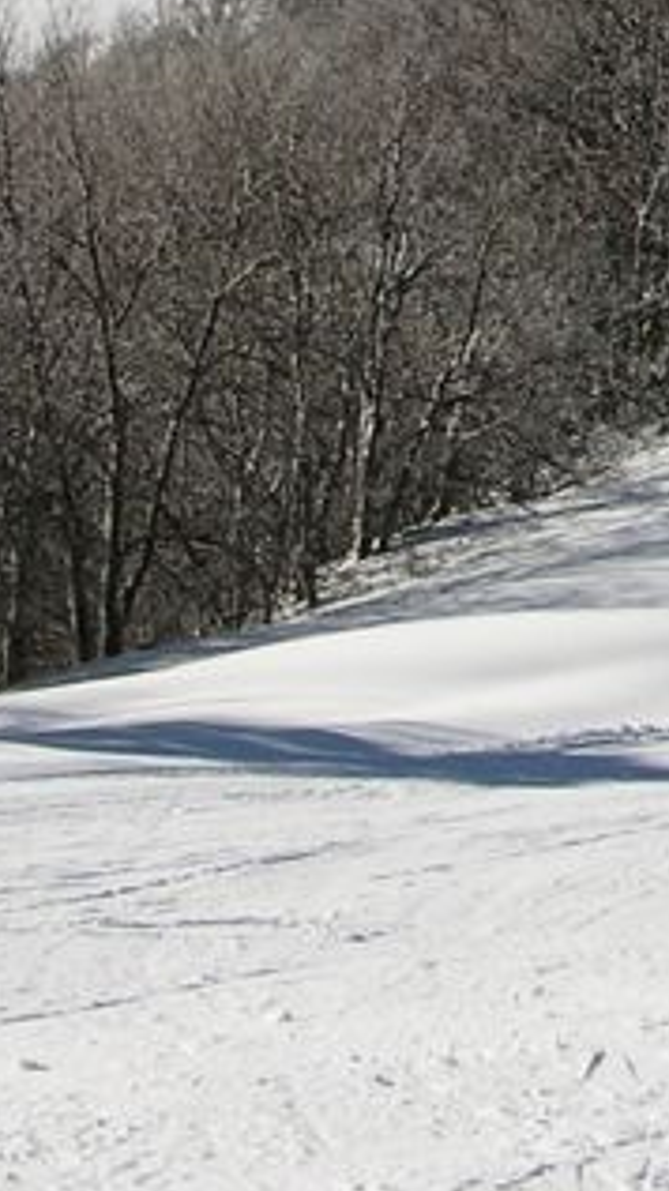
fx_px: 4863
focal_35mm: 154
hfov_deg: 7.5
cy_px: -158
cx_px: 1361
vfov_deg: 13.6
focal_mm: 8.9
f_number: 8
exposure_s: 1/282
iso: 50
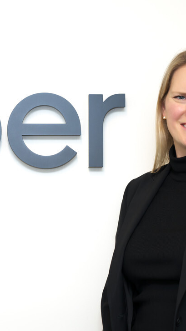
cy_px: 160
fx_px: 1455
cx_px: 46
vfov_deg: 13.0
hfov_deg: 7.3
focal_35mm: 166
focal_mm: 96
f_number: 4
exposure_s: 1/60
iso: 1250
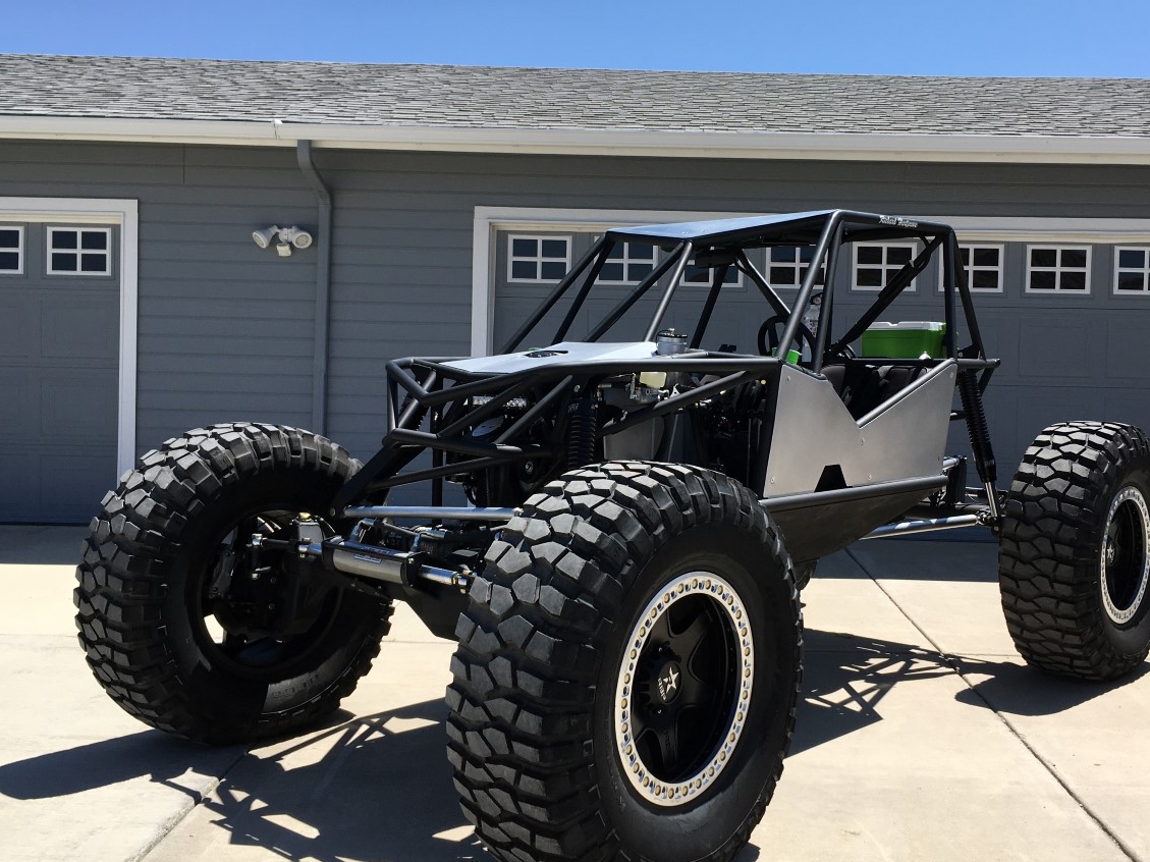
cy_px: 413
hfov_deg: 50.0
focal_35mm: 37
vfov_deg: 38.6
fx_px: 1229
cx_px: 643
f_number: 2.2
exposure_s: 1/1374
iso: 25
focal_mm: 4.15
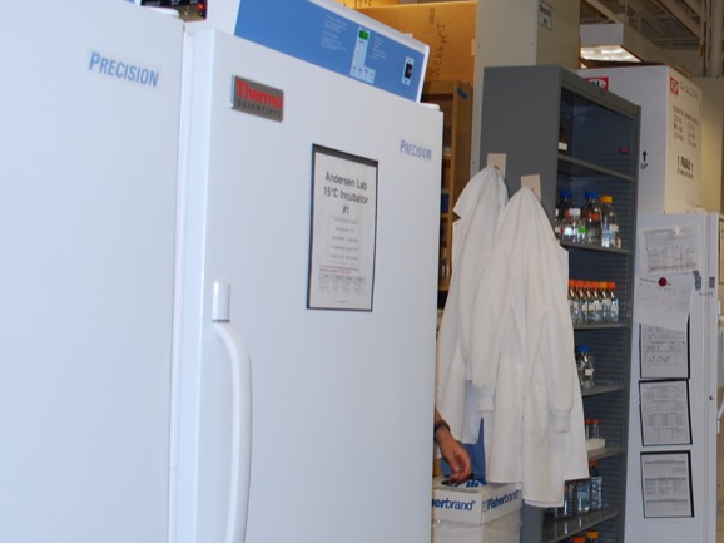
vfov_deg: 27.0
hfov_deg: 33.2
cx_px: 685
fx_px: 1129
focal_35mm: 54
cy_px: 246
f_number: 3.5
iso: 200
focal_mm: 18
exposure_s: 1/60
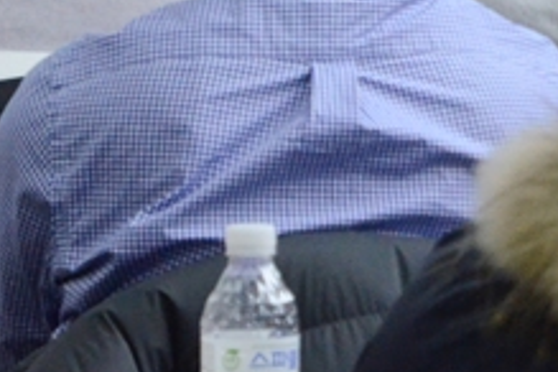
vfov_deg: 3.1
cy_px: -289
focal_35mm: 444
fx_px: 6886
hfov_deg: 4.6
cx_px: 759
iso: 3200
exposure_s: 1/100
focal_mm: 65
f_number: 9
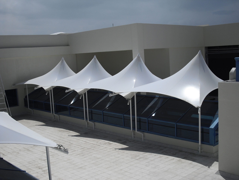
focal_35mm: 44
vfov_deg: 32.9
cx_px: 120
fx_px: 304
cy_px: 90
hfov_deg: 42.9
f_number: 8.5
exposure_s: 1/500
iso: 64
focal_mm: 7.7
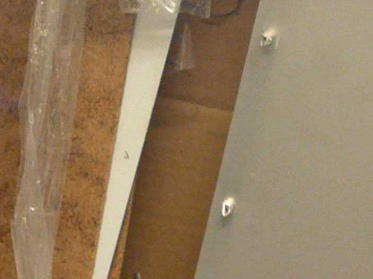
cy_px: 347
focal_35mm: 127
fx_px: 1368
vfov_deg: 11.4
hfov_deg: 14.6
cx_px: -155
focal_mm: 5.2
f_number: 2.8
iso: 200
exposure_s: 1/13
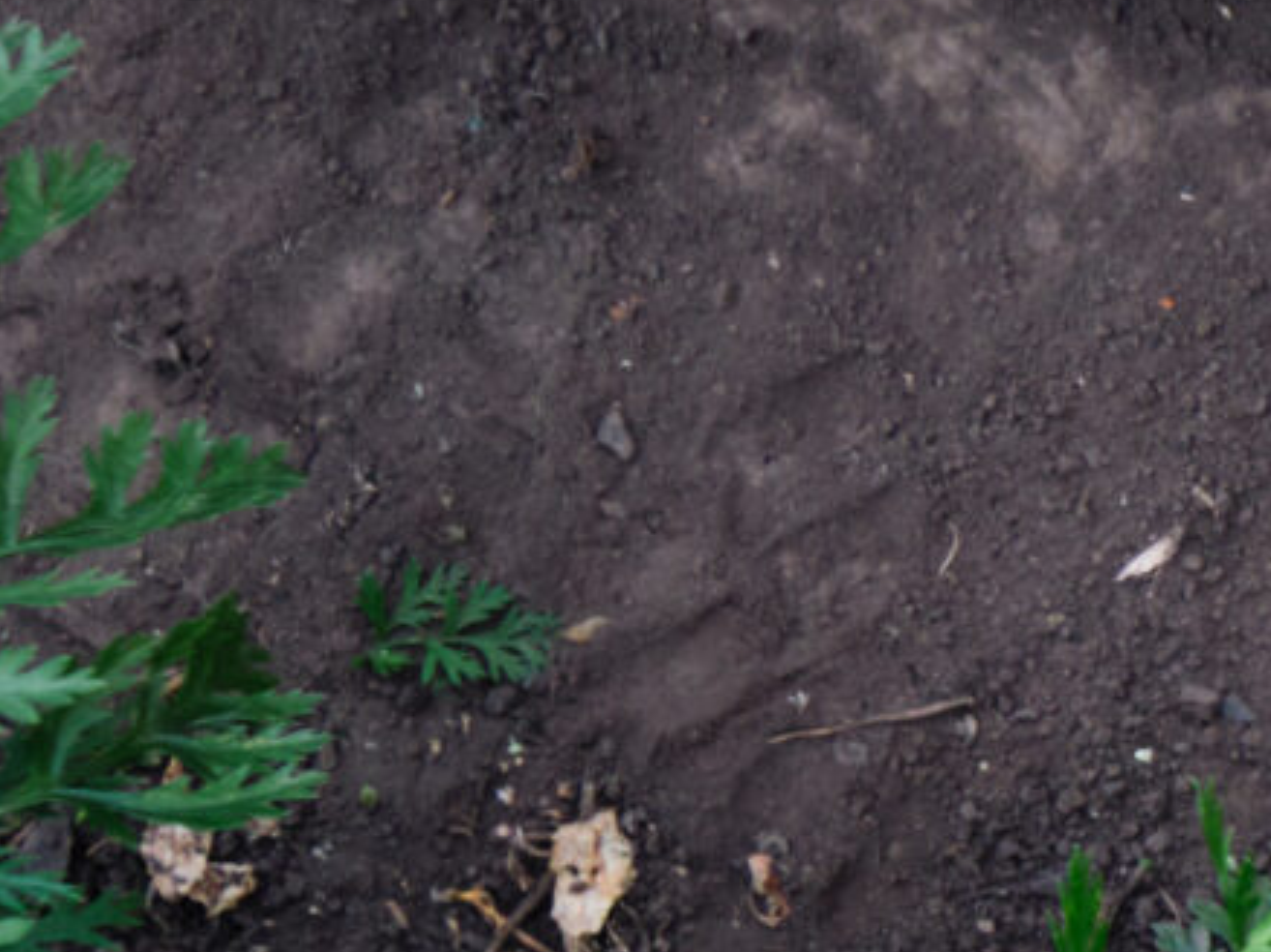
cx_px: 3595
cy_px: 295
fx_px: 5982
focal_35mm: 163
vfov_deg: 9.1
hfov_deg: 9.8
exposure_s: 1/27
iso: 320
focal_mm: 19.6
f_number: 3.2
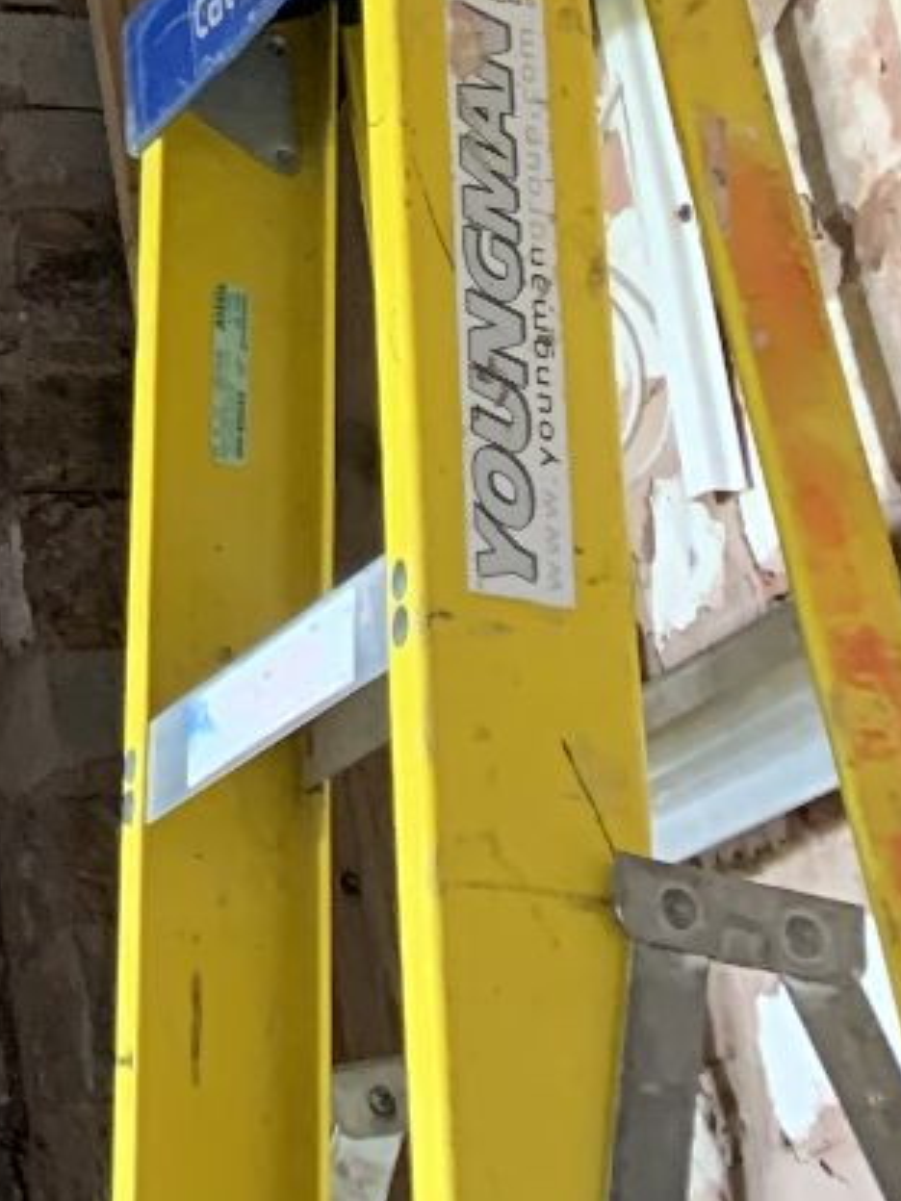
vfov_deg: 13.5
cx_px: -820
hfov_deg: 10.9
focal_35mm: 126
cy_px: -1166
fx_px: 4373
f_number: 1.8
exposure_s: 1/45
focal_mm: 4.25
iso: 400
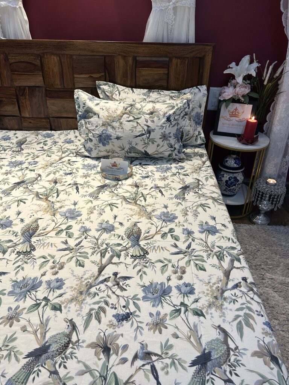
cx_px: 144
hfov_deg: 53.1
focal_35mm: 26
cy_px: 192
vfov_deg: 67.3
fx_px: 289
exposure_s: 1/100
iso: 100
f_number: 1.5
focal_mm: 5.7
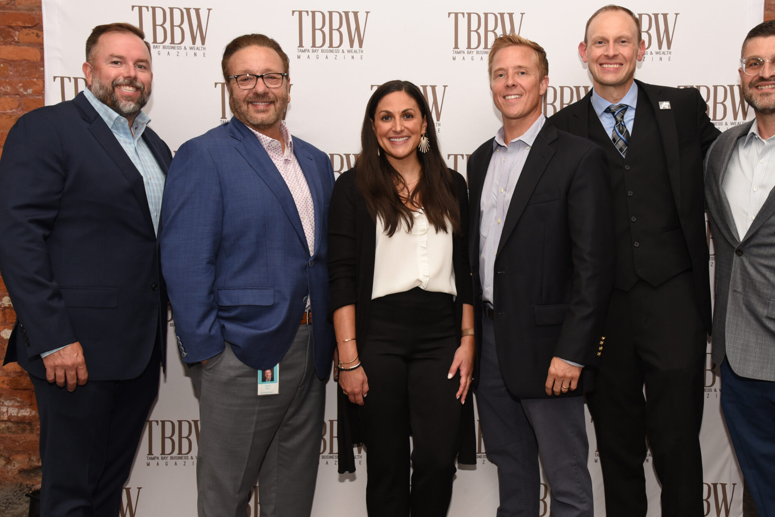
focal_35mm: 41
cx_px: 457
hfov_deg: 47.2
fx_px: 883
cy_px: 261
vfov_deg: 32.6
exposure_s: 1/60
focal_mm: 32
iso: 1000
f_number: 8
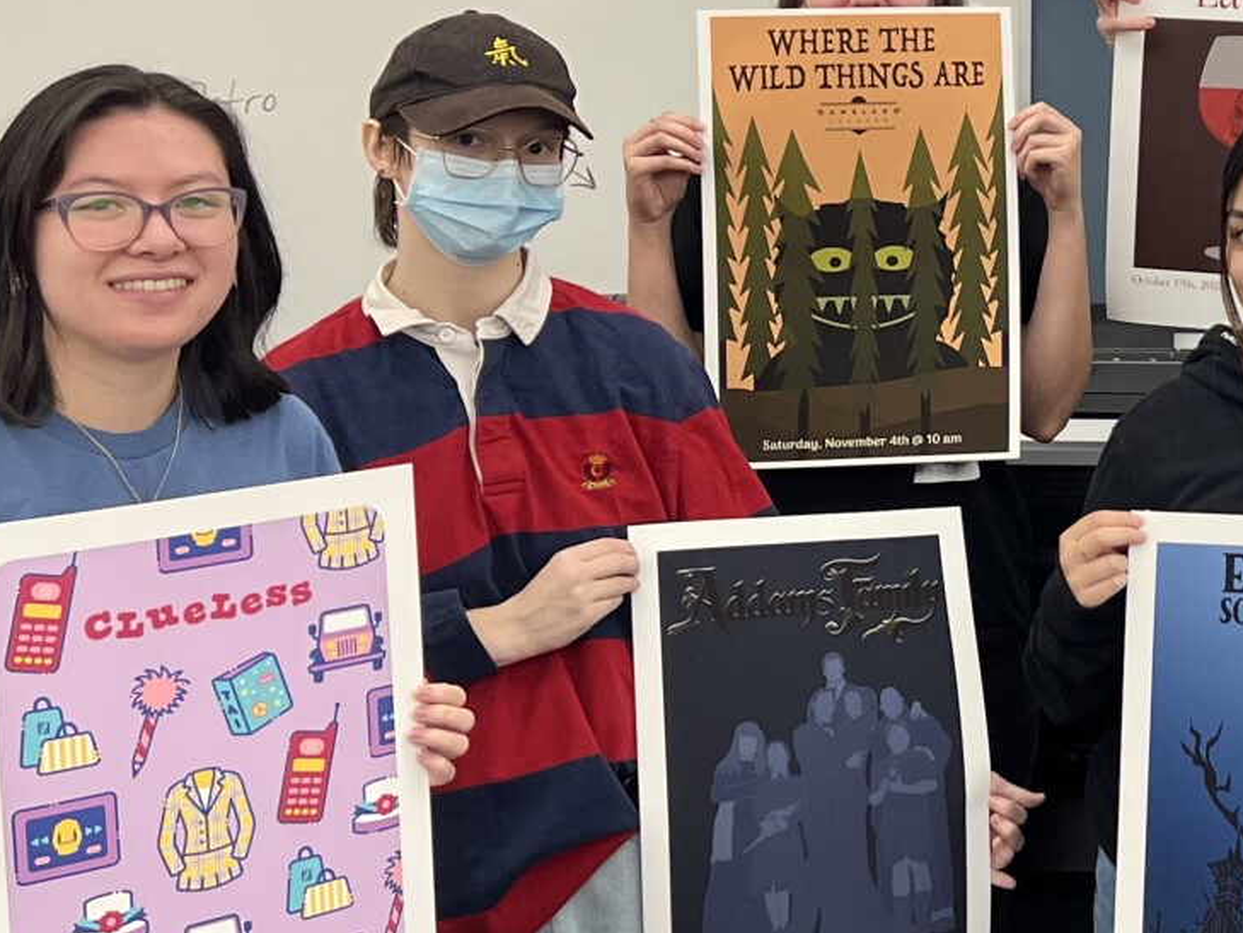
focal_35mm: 73
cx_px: 1234
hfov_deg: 25.4
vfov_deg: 20.0
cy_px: 184
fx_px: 2622
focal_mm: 5.7
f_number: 1.5
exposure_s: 1/120
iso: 80
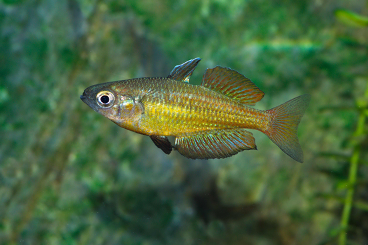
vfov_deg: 6.9
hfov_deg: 10.3
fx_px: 2039
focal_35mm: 200
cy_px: 116
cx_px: 179
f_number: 11
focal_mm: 105
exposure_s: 1/90
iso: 200
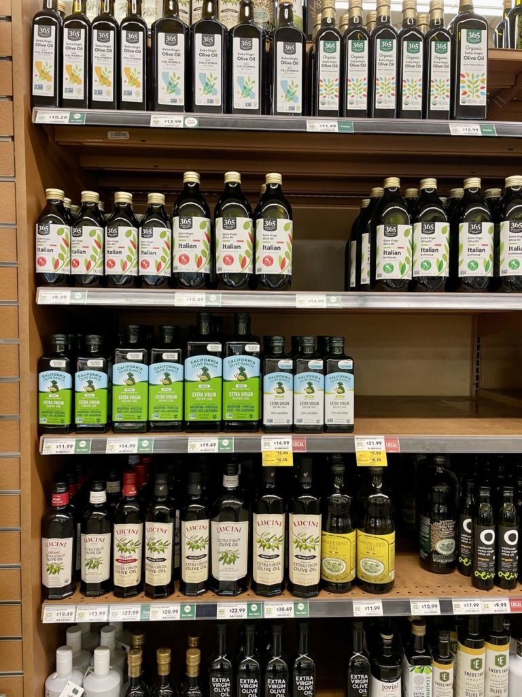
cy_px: 348
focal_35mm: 26
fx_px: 523
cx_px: 261
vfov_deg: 67.3
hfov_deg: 53.1
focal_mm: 4.2
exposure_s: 1/60
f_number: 1.6
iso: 100
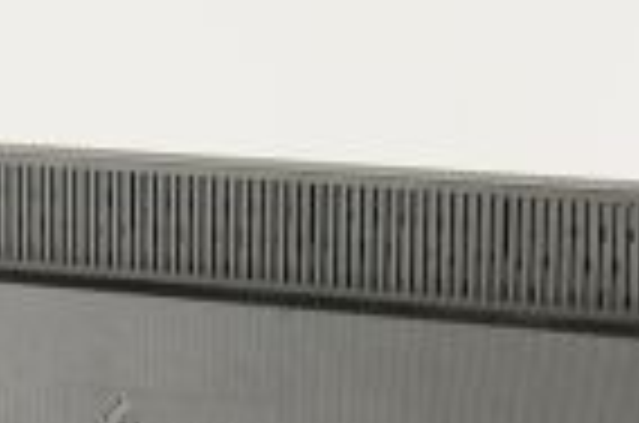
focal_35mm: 212
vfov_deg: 6.3
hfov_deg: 9.7
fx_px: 3755
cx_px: 292
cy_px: 745
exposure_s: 1/125
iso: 1600
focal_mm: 50
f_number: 11
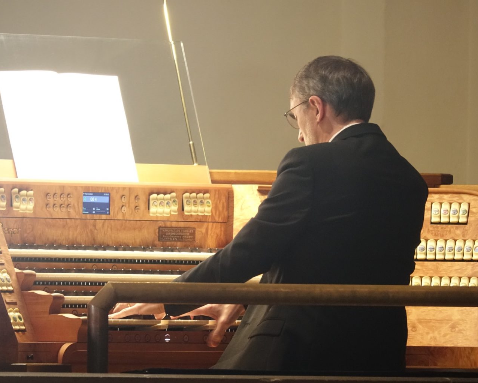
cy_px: 192
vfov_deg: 2.3
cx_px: 242
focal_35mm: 678
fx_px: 9592
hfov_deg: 2.9
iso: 1600
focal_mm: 220
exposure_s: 1/15
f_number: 4
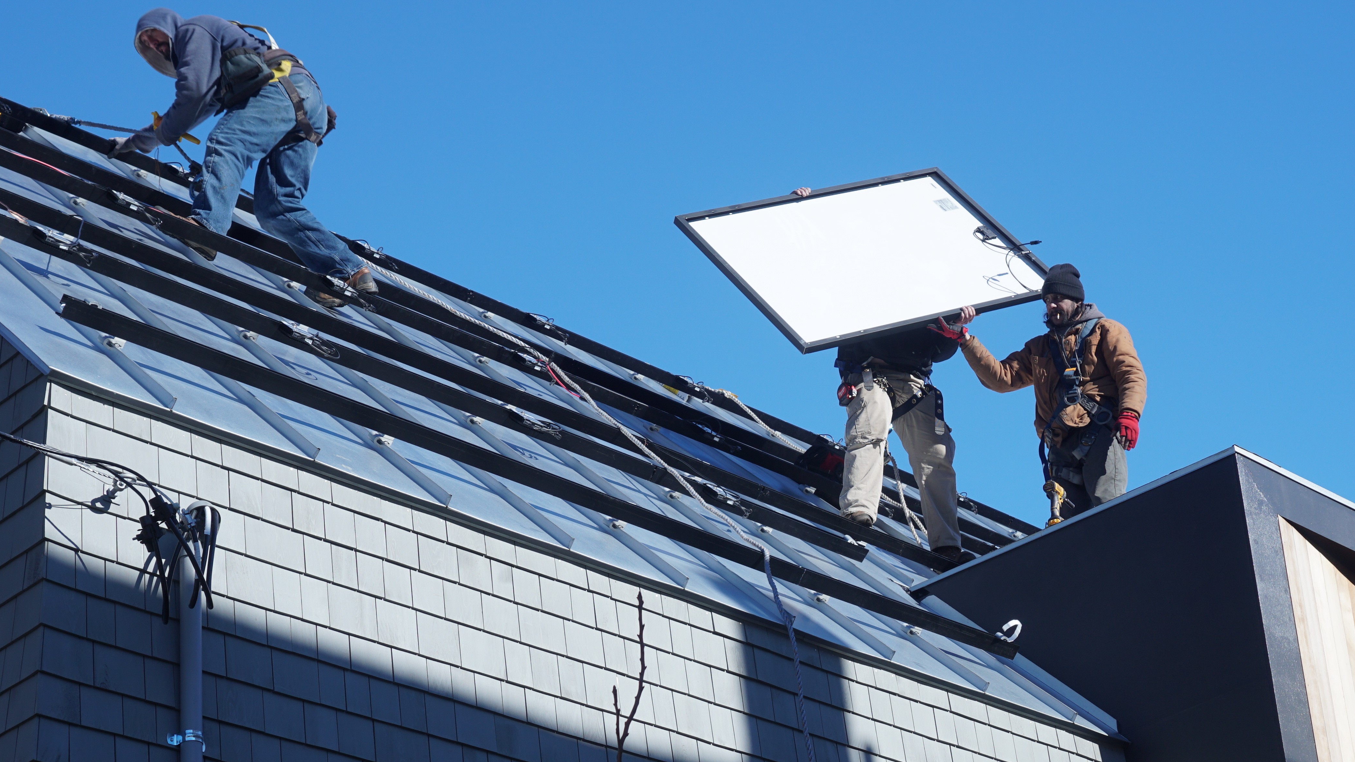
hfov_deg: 26.9
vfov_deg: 15.3
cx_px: 751
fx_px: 2829
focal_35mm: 79
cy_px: 561
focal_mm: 35
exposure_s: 1/100
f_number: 6.3
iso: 100
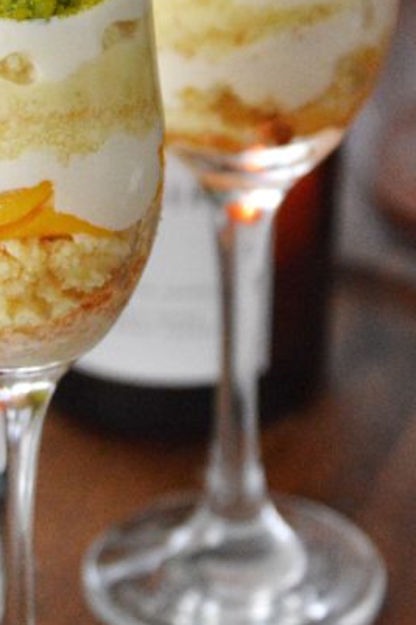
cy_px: 235
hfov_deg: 6.5
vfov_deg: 9.8
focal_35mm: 209
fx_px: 3626
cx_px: -14
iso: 3200
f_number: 4.2
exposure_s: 1/125
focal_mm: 62
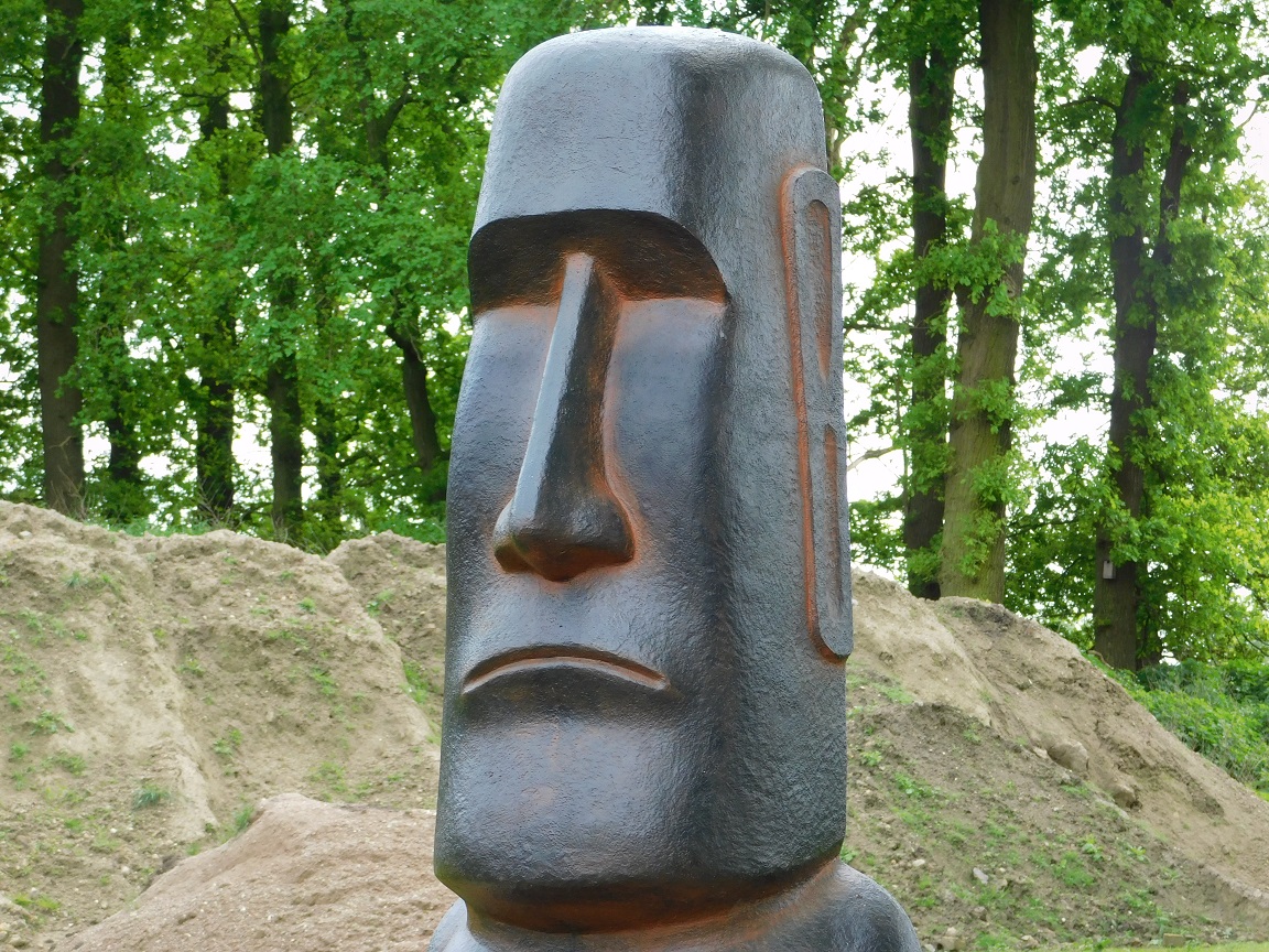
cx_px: 634
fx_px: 5426
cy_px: 476
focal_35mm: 148
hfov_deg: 13.3
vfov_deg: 10.0
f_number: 5.1
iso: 125
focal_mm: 26.3
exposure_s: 1/100
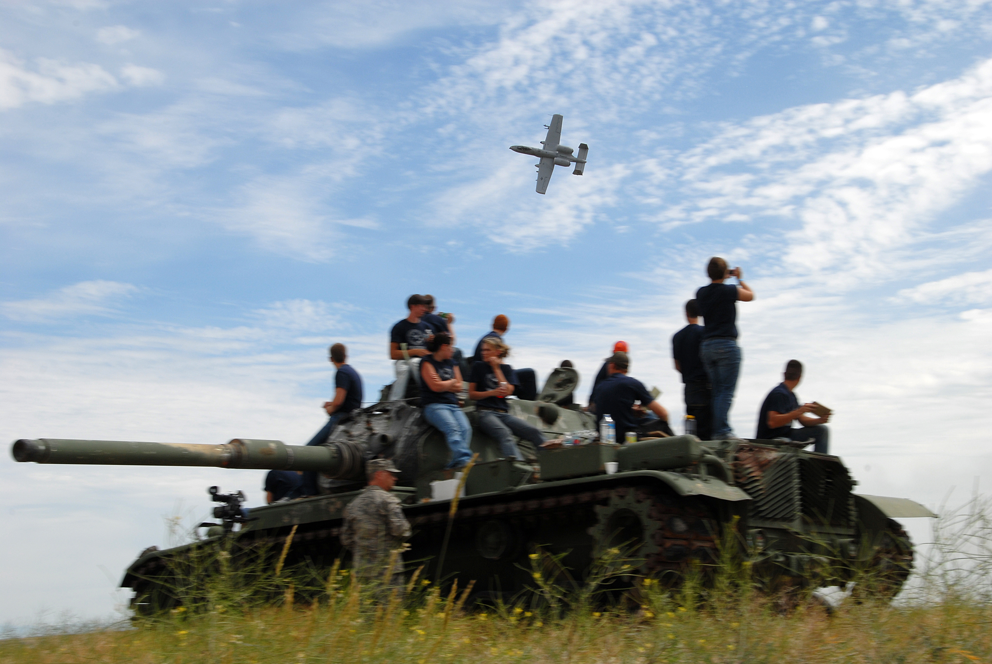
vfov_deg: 25.1
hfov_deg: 36.8
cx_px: 496
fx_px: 1490
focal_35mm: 54
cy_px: 332
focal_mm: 36
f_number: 16
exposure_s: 1/125
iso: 125
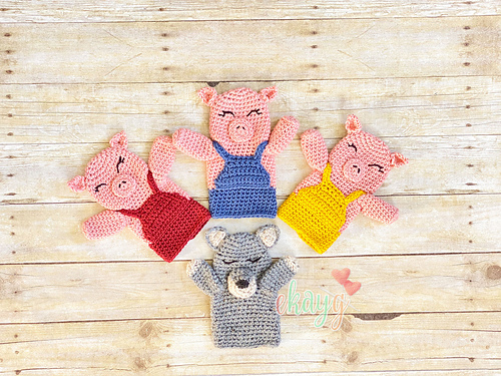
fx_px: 753
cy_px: 188
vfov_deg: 28.0
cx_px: 250
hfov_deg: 36.8
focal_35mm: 52
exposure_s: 1/60
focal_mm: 6
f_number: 2
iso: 320
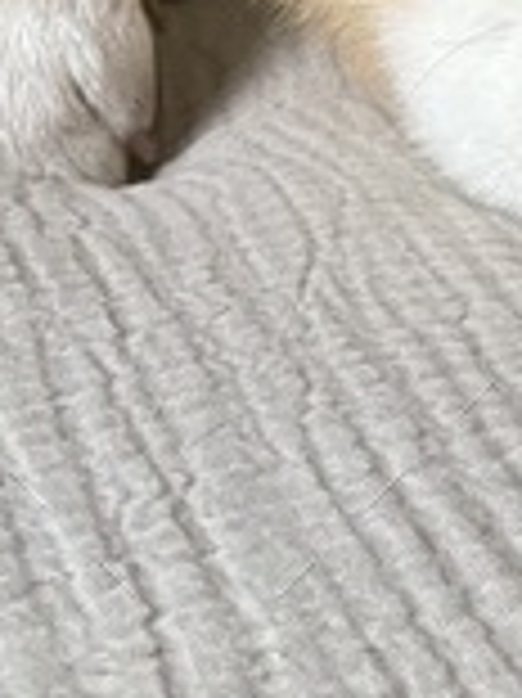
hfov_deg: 10.7
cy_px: -939
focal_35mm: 132
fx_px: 2658
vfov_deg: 12.2
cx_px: 860
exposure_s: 1/60
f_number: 1.8
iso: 200
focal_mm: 4.25
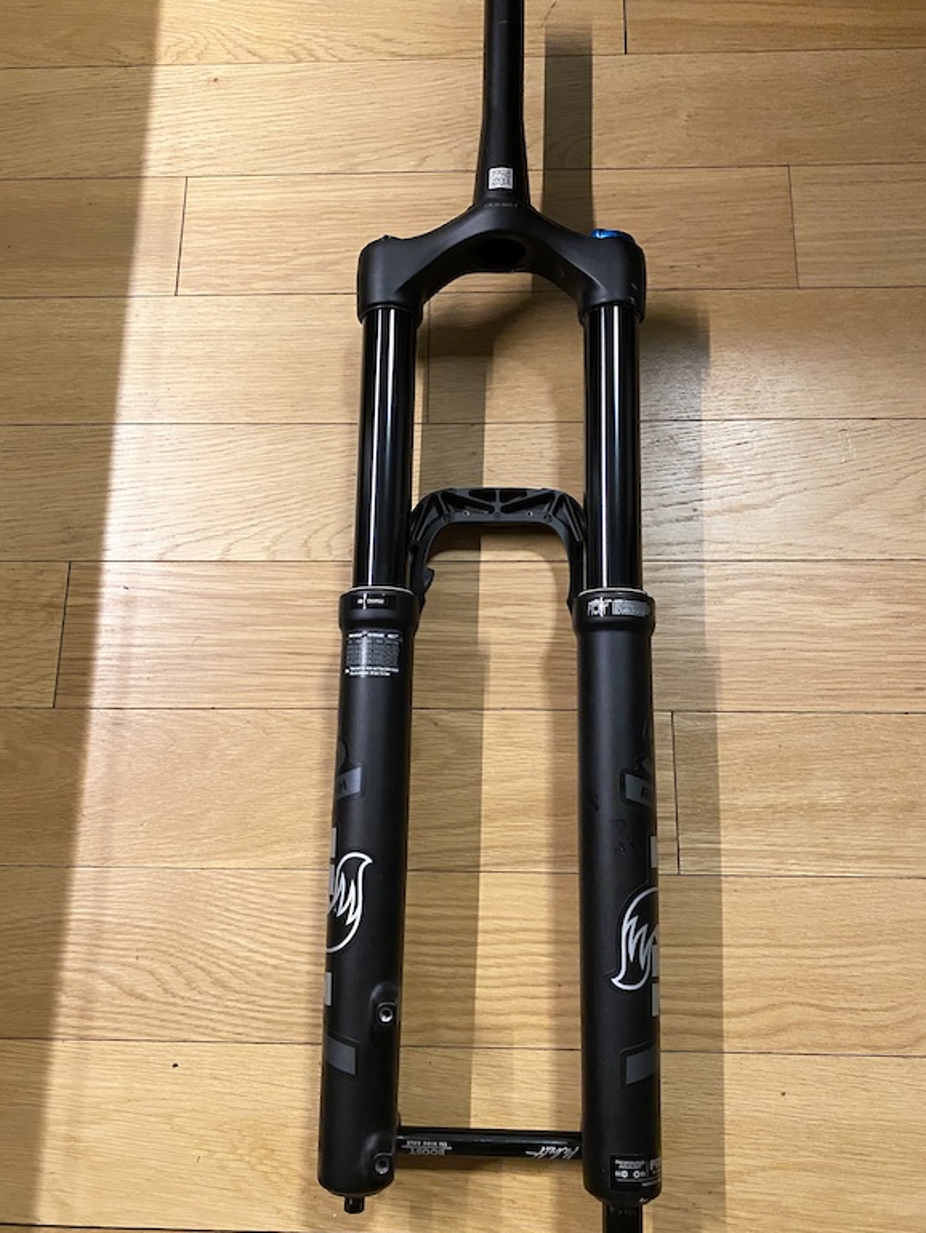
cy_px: 599
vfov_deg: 65.3
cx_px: 476
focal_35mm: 27
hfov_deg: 51.4
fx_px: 962
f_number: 1.8
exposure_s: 1/36
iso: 500
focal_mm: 4.25
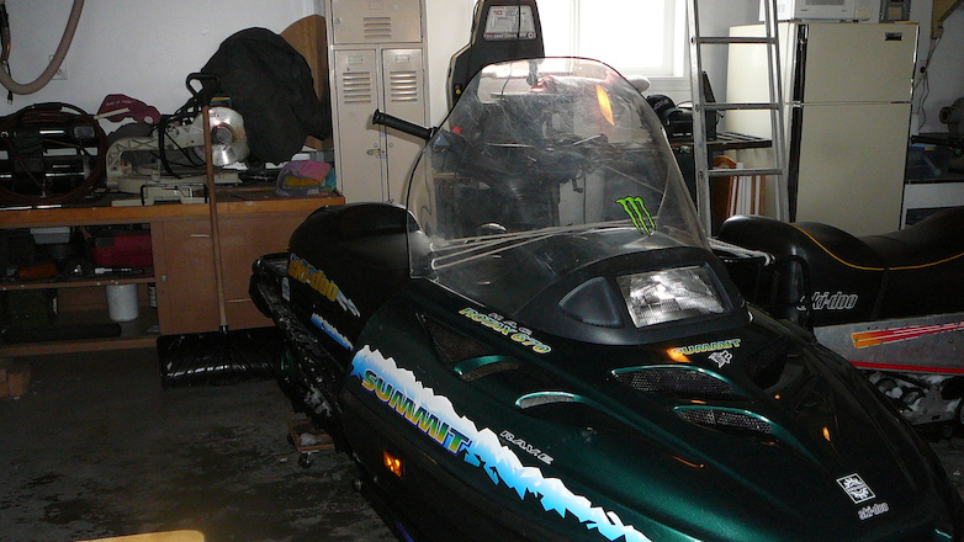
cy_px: 350
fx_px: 997
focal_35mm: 39
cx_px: 483
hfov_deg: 51.6
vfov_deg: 30.3
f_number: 2.8
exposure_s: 1/30
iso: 200
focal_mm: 5.2
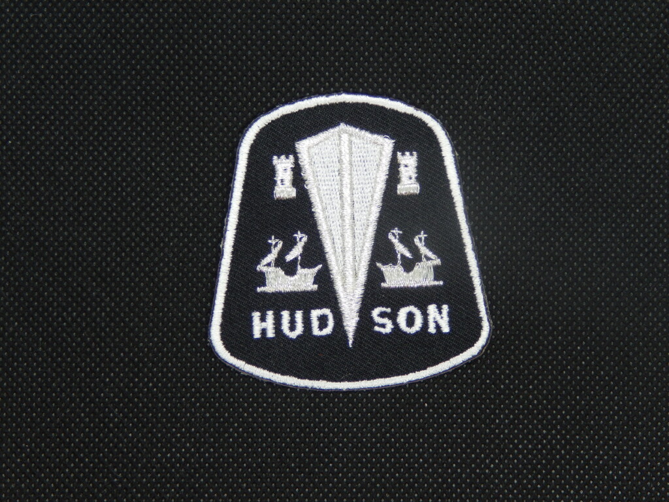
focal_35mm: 51
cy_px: 251
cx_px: 334
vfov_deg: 28.6
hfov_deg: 37.5
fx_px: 986
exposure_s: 1/50
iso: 125
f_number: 4.5
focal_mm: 9.2
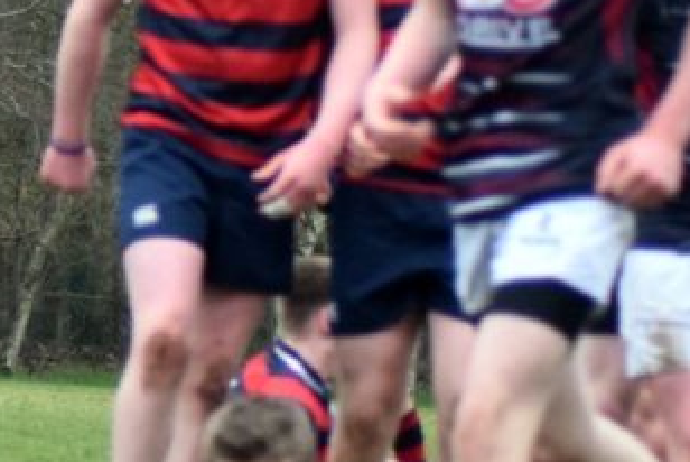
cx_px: -417
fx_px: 6695
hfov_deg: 5.8
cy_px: 387
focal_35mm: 349
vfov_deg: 3.9
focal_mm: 70
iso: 2500
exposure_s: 1/500
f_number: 4
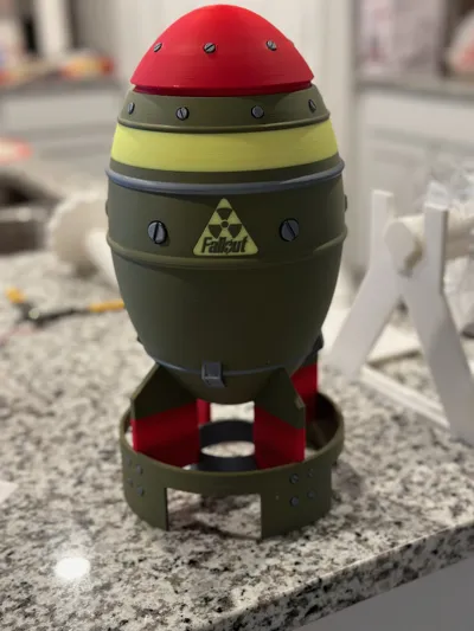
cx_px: 237
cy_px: 316
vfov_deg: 39.6
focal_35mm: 48
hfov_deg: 30.3
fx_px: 876
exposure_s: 1/60
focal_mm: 6.86
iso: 250
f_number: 1.78
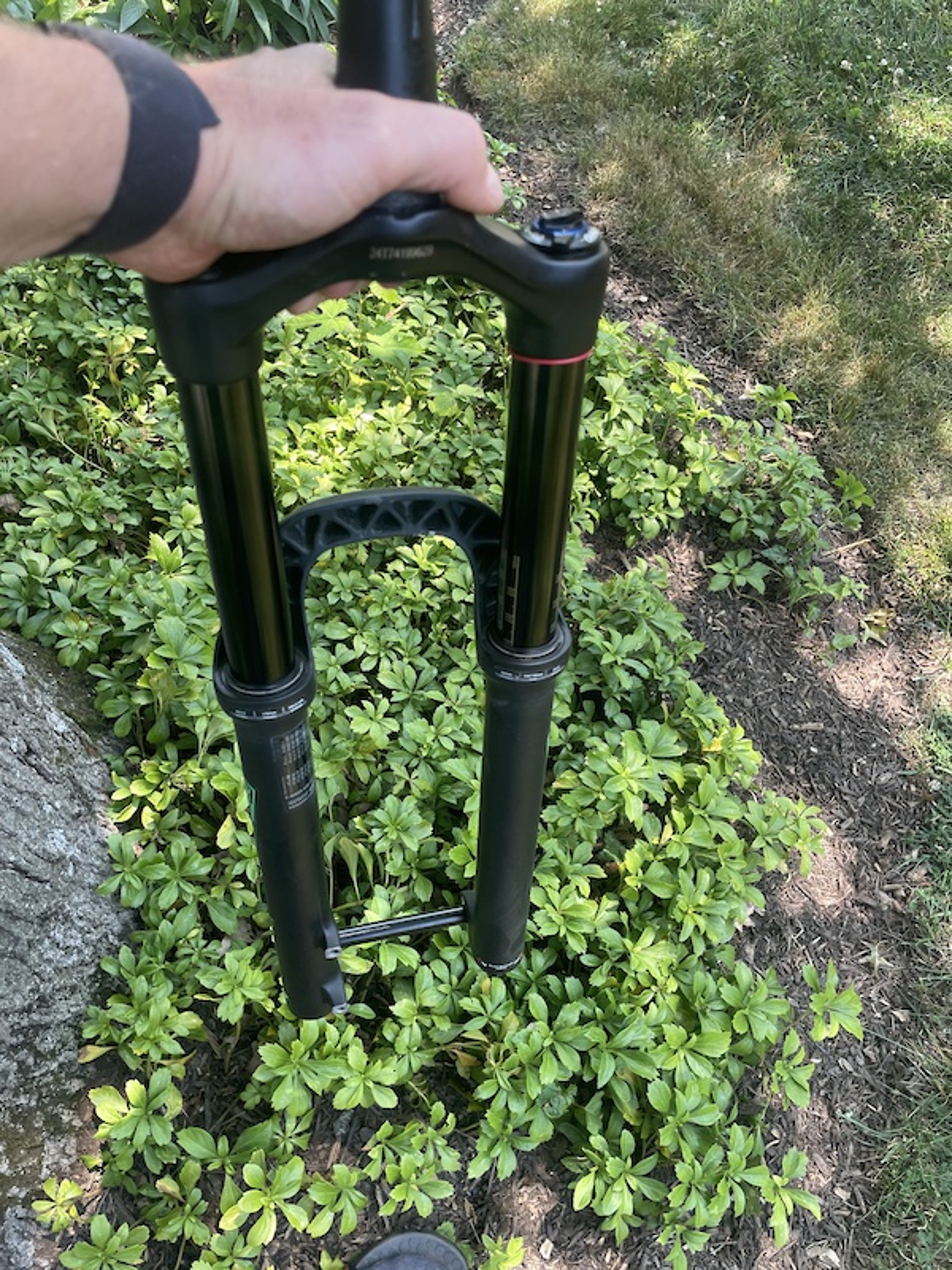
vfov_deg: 67.3
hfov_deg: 53.1
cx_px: 476
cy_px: 635
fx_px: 953
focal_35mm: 26
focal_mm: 4.2
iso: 32
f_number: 1.6
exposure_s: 1/144
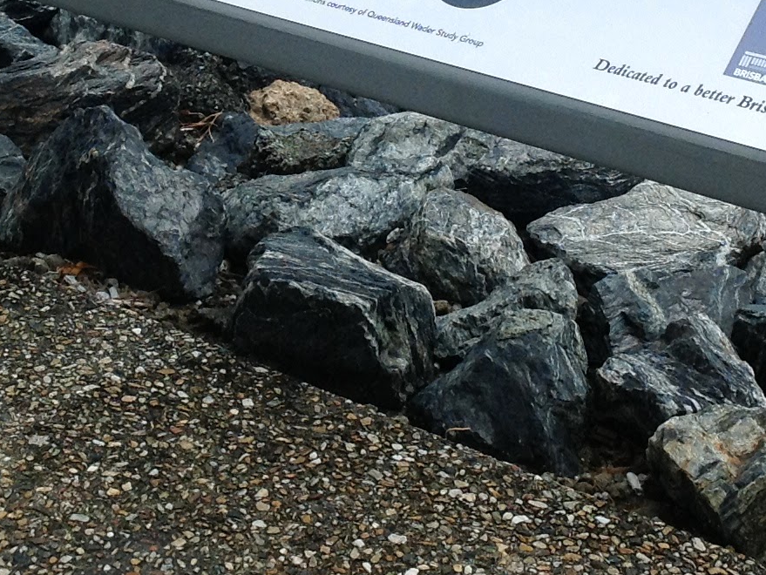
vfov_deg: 14.2
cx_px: 299
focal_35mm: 103
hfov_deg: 19.0
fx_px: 2280
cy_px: 32
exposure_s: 1/1163
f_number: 2.4
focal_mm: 4.28
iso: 50
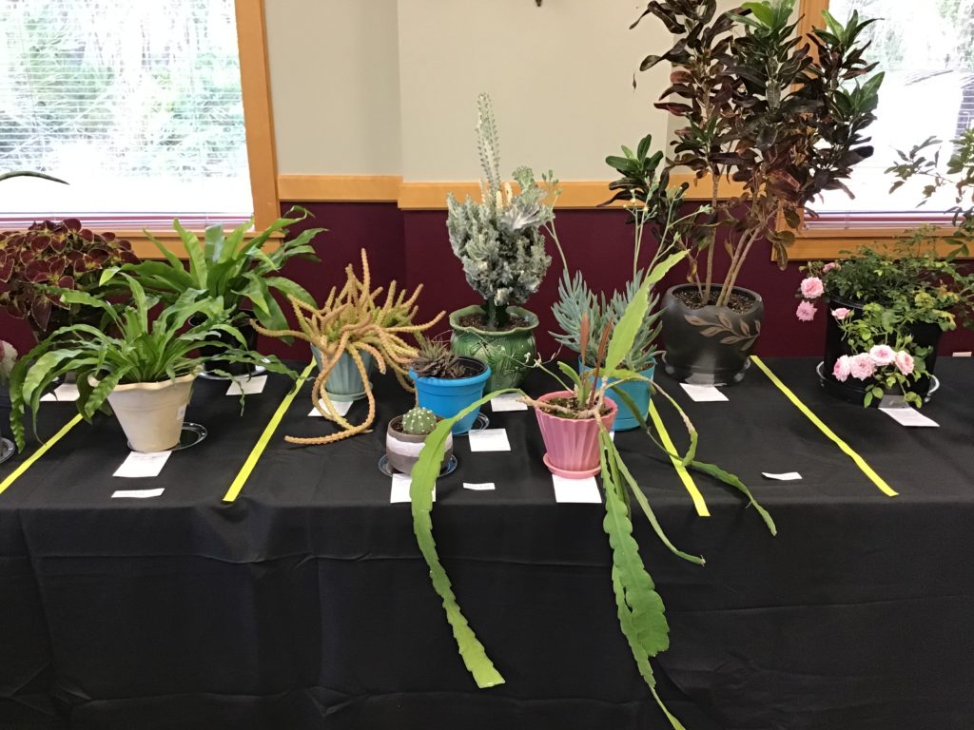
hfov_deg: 58.4
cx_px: 487
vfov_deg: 45.4
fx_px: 872
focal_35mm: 31
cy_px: 365
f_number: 2.4
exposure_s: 1/30
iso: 125
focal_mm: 3.3
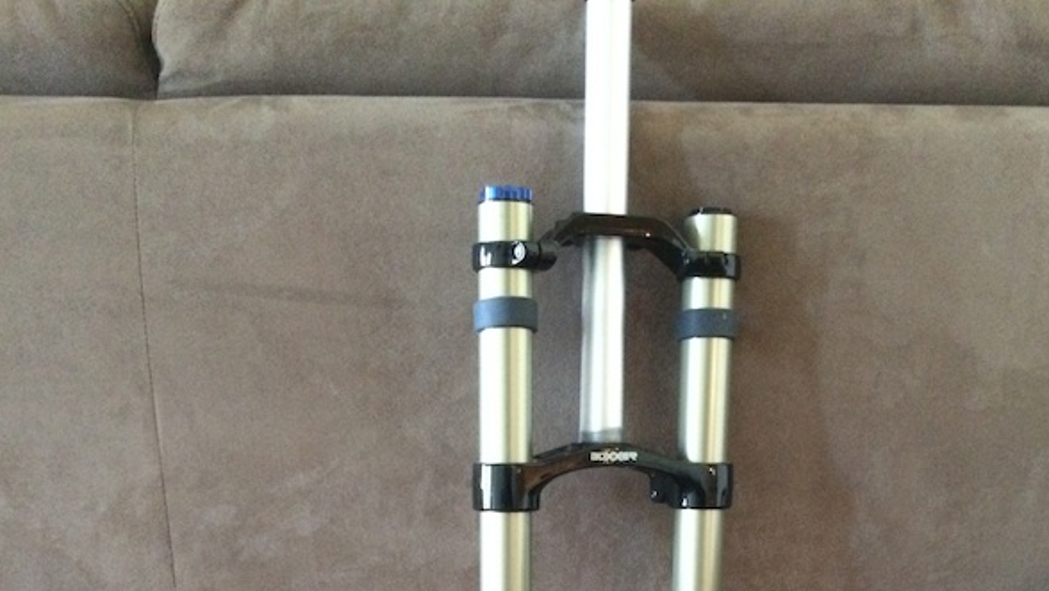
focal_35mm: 43
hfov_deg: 47.3
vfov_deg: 25.0
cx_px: 532
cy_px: 712
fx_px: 1196
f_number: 2.2
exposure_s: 1/15
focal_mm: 4.15
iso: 800
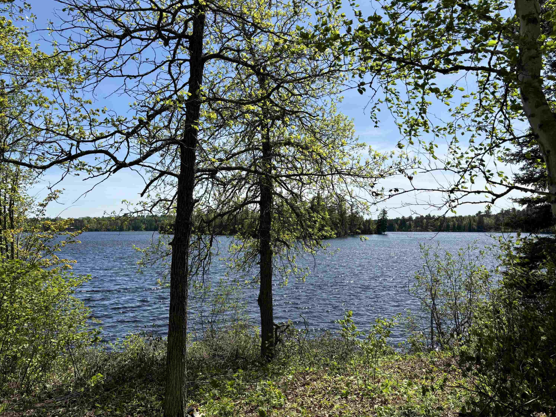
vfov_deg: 51.4
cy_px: 205
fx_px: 434
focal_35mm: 27
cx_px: 276
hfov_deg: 65.3
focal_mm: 5.96
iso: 50
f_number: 1.6
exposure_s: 1/3650
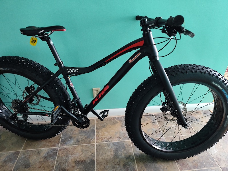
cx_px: 114
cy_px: 86
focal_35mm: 23
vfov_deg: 58.9
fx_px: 151
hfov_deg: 73.9
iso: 1131
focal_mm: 5.56
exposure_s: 1/60
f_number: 1.8
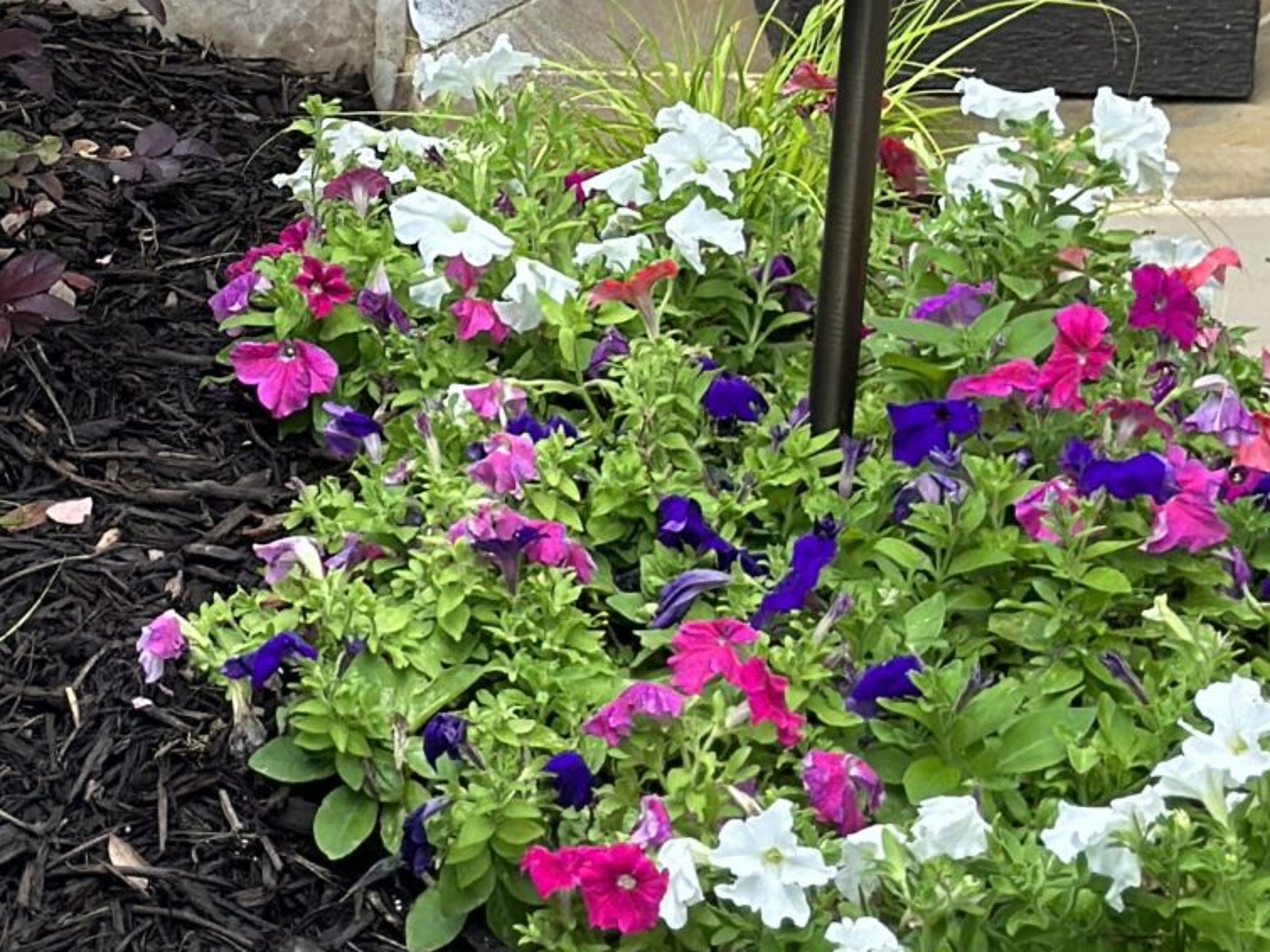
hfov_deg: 12.0
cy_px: -88
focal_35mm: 163
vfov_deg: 9.0
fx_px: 5978
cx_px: 106
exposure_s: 1/627
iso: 80
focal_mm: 6.86
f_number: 1.78
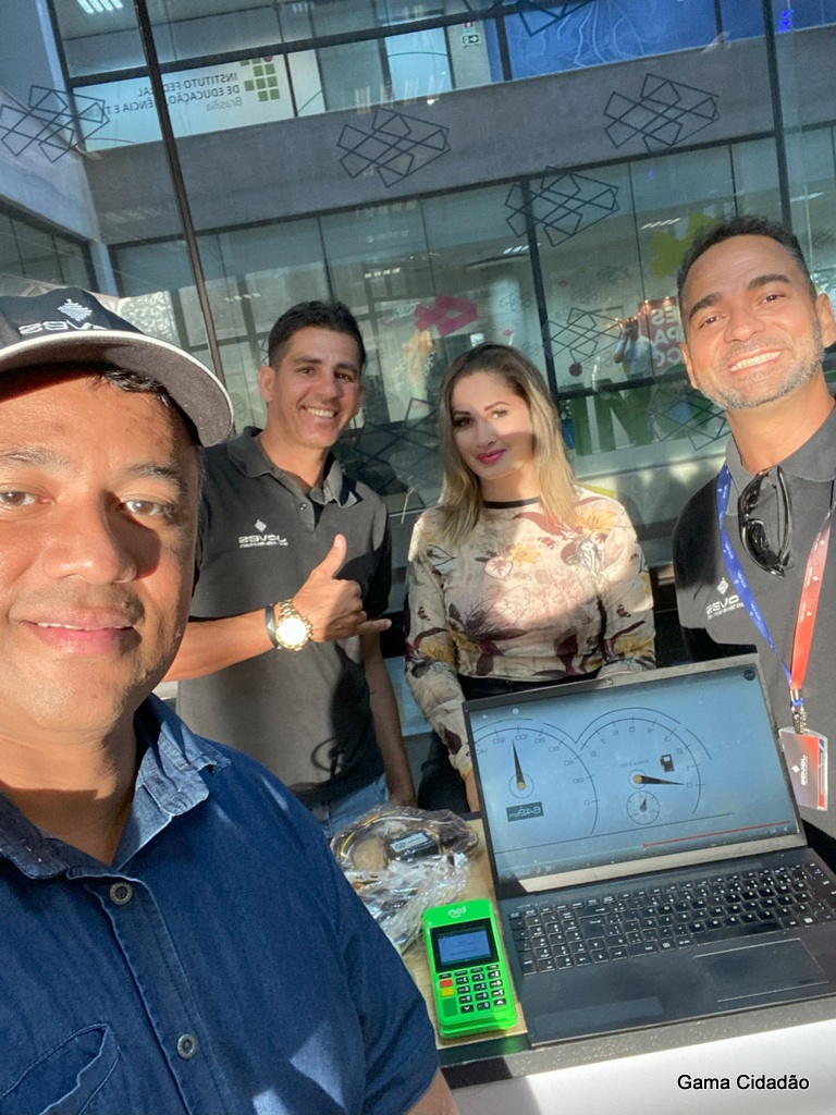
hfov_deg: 46.8
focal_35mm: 30
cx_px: 418
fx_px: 966
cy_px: 558
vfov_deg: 60.0
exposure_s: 1/60
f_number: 2.2
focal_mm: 2.71
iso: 100
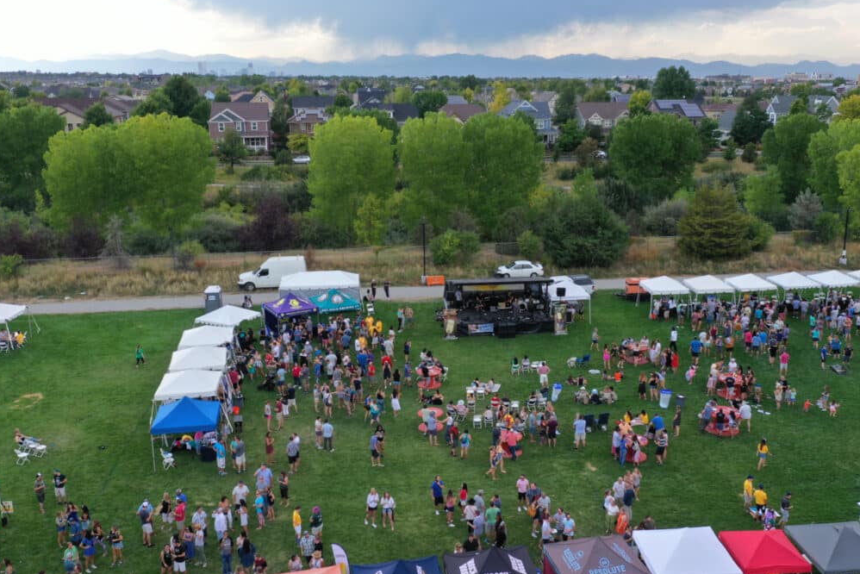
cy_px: 281
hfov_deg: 54.2
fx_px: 836
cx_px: 488
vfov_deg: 37.9
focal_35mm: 35
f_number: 5
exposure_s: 1/160
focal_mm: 10.26
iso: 100
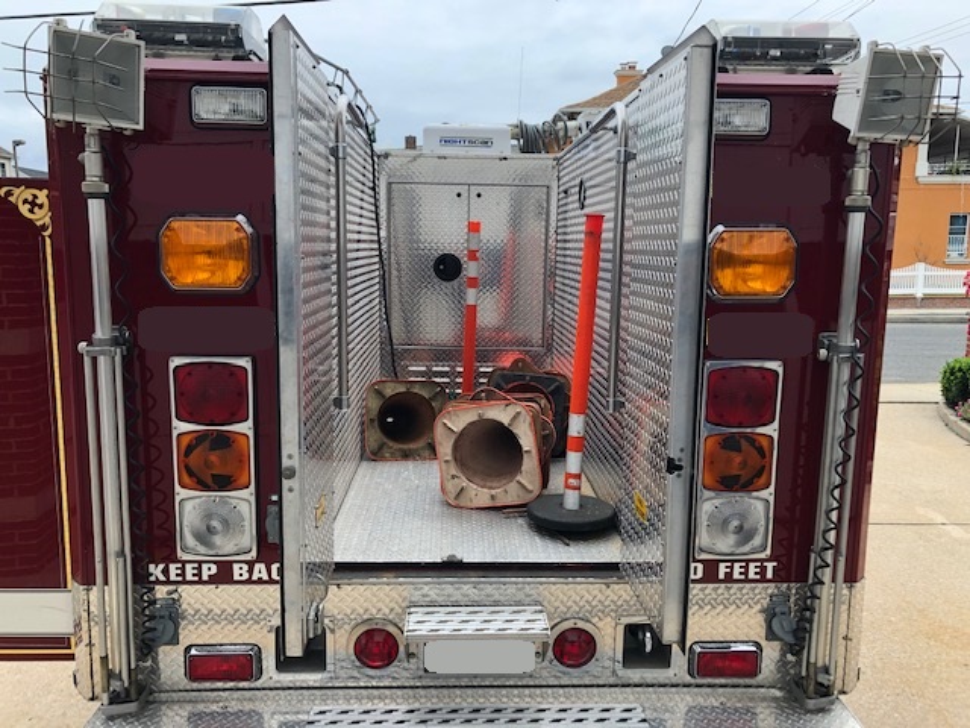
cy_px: 364
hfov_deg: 63.4
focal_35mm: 28
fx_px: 785
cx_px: 485
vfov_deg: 49.7
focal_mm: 3.99
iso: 20
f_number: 1.8
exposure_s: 1/190
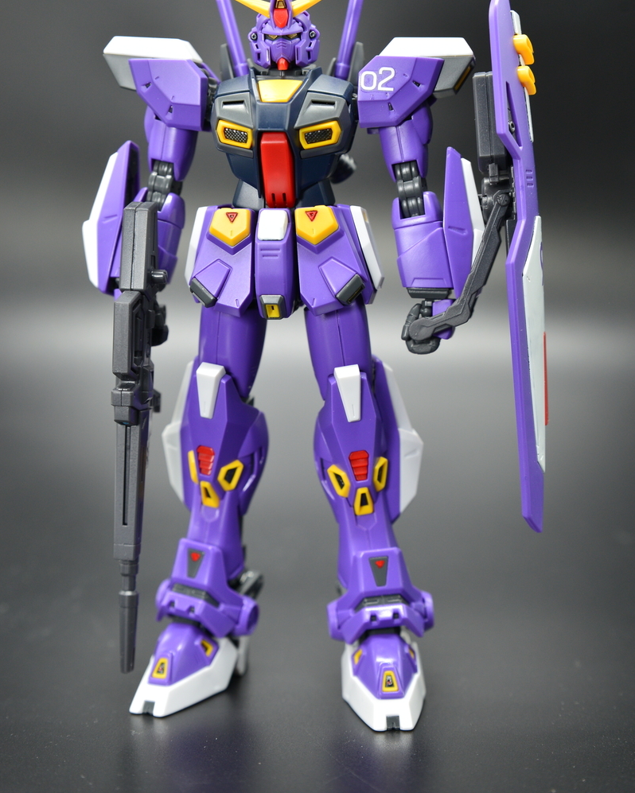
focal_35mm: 70
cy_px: 391
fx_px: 1644
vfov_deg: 27.1
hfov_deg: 21.9
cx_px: 318
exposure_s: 1/60
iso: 560
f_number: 5.6
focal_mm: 62
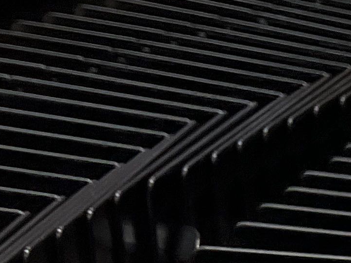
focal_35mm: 145
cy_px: 621
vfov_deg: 9.2
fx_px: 1470
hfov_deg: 11.4
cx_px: 832
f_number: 1.5
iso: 200
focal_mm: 5.7
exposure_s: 1/50
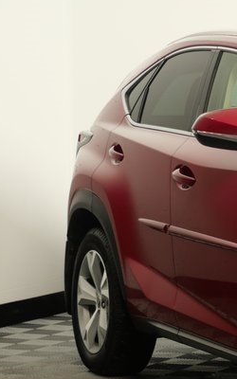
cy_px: 297
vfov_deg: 12.8
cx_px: 434
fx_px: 1685
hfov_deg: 7.8
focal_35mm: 163
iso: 250
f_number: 4.9
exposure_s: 1/200
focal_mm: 30
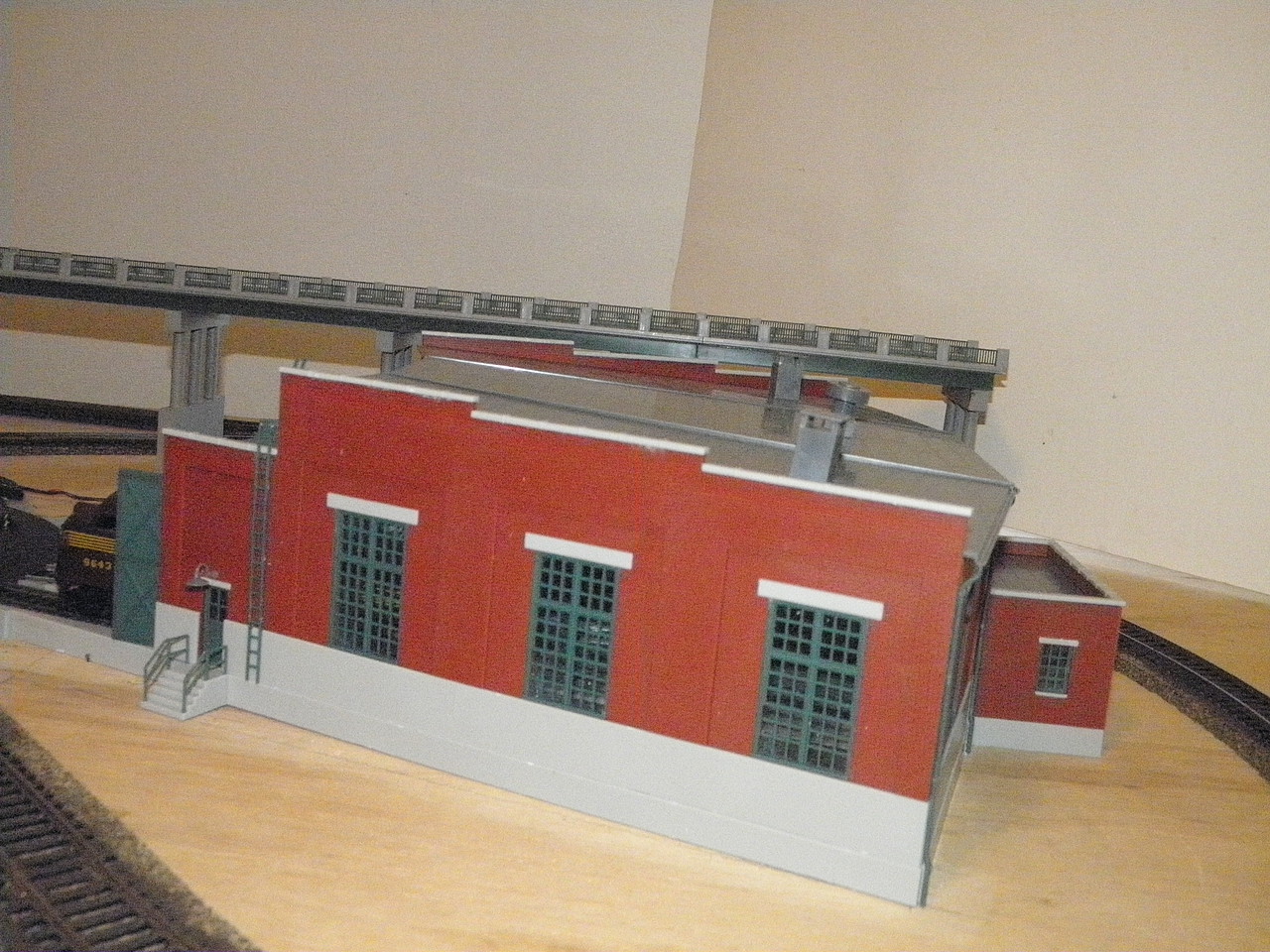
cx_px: 635
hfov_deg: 51.4
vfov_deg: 39.7
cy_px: 476
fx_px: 1321
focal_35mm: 36
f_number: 3.7
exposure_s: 1/80
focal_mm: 6.4
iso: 1250
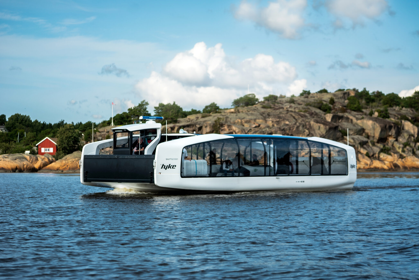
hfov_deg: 22.6
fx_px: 1048
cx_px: 210
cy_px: 140
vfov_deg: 15.2
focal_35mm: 90
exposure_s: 1/1600
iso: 100
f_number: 2.8
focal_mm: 90
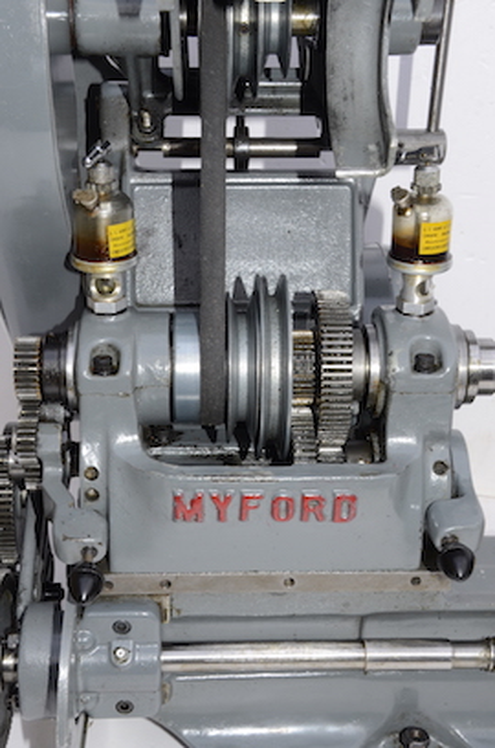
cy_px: 374
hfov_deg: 25.6
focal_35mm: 52
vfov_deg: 37.9
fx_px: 1088
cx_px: 248
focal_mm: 35
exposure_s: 1/60
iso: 400
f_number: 14
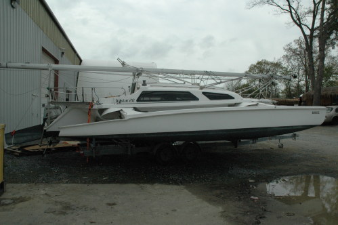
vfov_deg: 47.9
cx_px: 169
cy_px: 112
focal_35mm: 27
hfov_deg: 67.4
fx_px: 253
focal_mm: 18
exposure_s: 1/800
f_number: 14
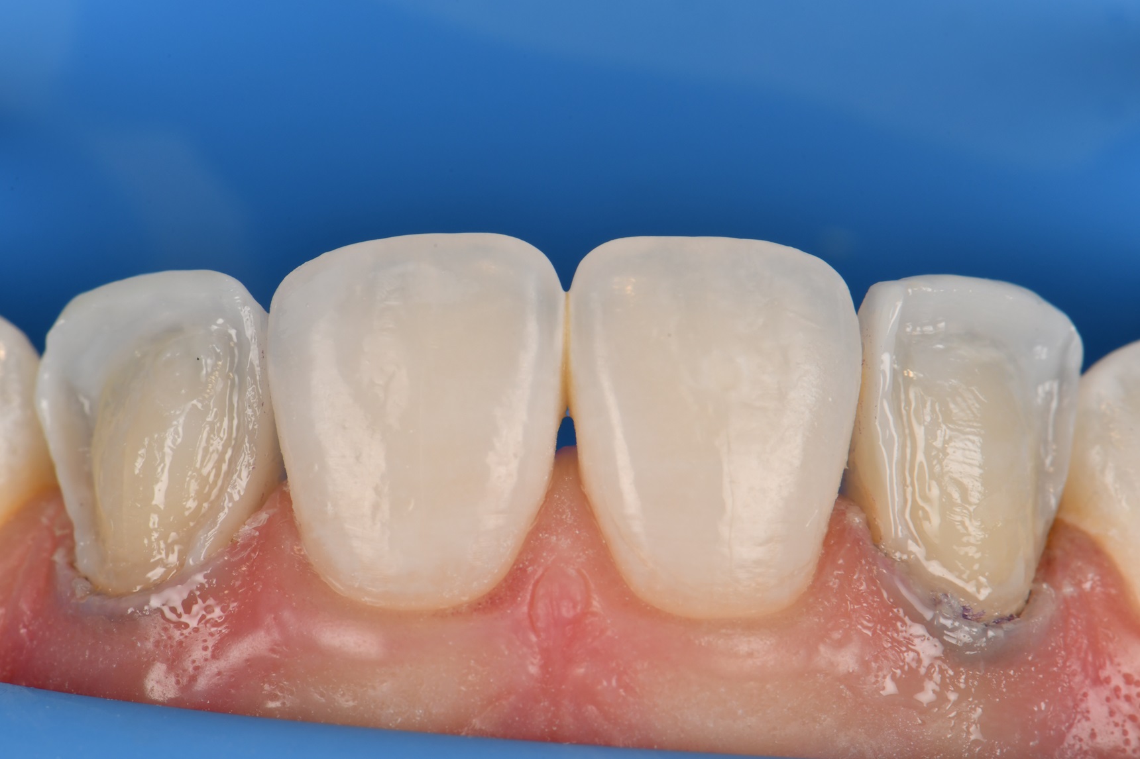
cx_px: 570
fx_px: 3989
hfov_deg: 16.3
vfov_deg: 10.9
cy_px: 380
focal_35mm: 126
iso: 200
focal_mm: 105
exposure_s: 1/160
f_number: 32
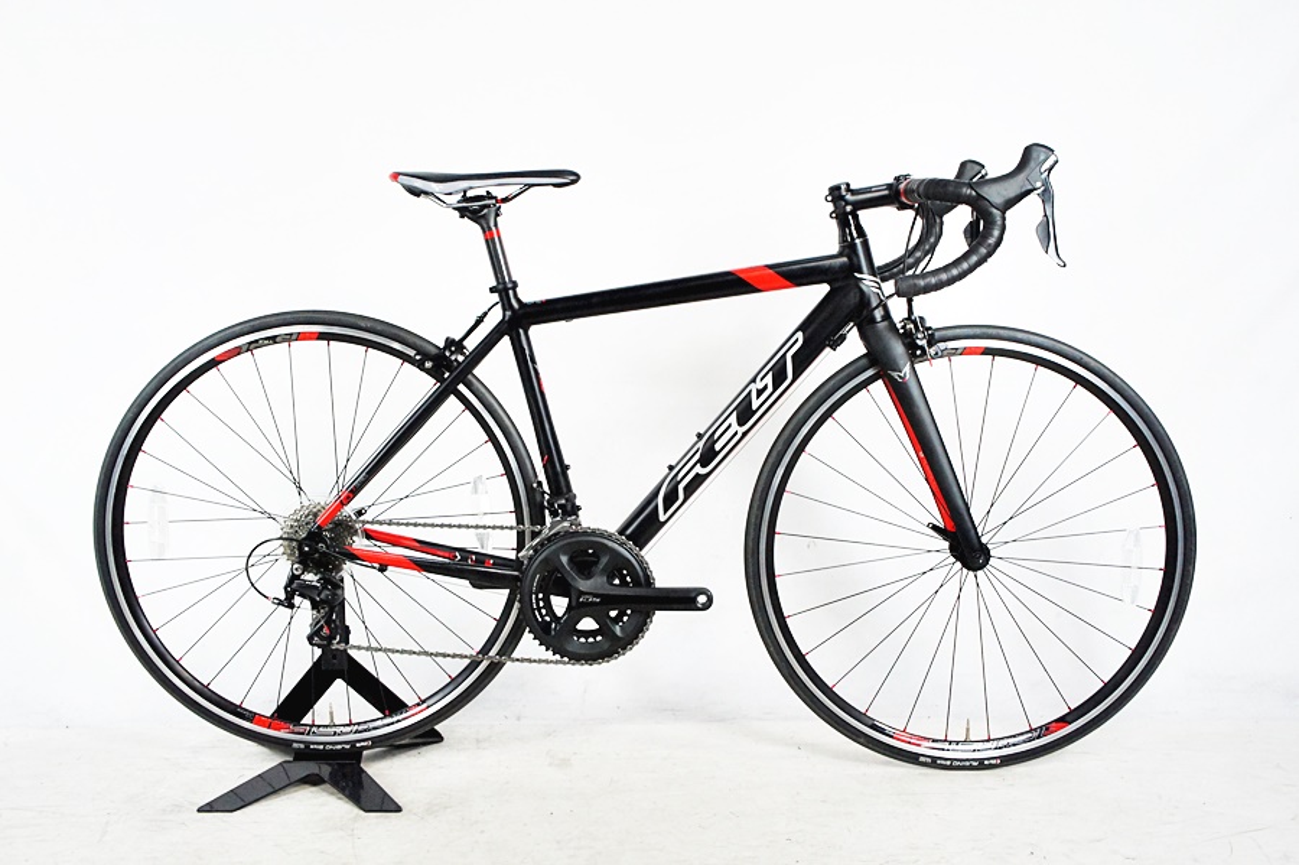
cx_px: 650
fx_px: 1406
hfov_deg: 49.6
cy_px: 432
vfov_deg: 34.2
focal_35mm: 39
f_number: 11
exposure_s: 1/100
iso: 3200
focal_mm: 26
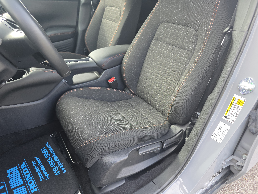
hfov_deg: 73.9
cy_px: 97
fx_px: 171
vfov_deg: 58.9
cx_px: 129
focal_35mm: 23
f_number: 1.7
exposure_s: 1/180
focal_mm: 6.3
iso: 50
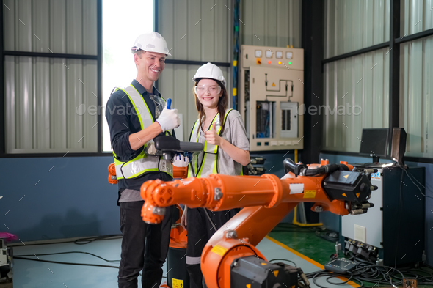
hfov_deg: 54.4
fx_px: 421
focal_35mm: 35
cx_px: 216
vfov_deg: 37.8
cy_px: 144
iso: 200
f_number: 1.4
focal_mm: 35
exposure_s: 1/101
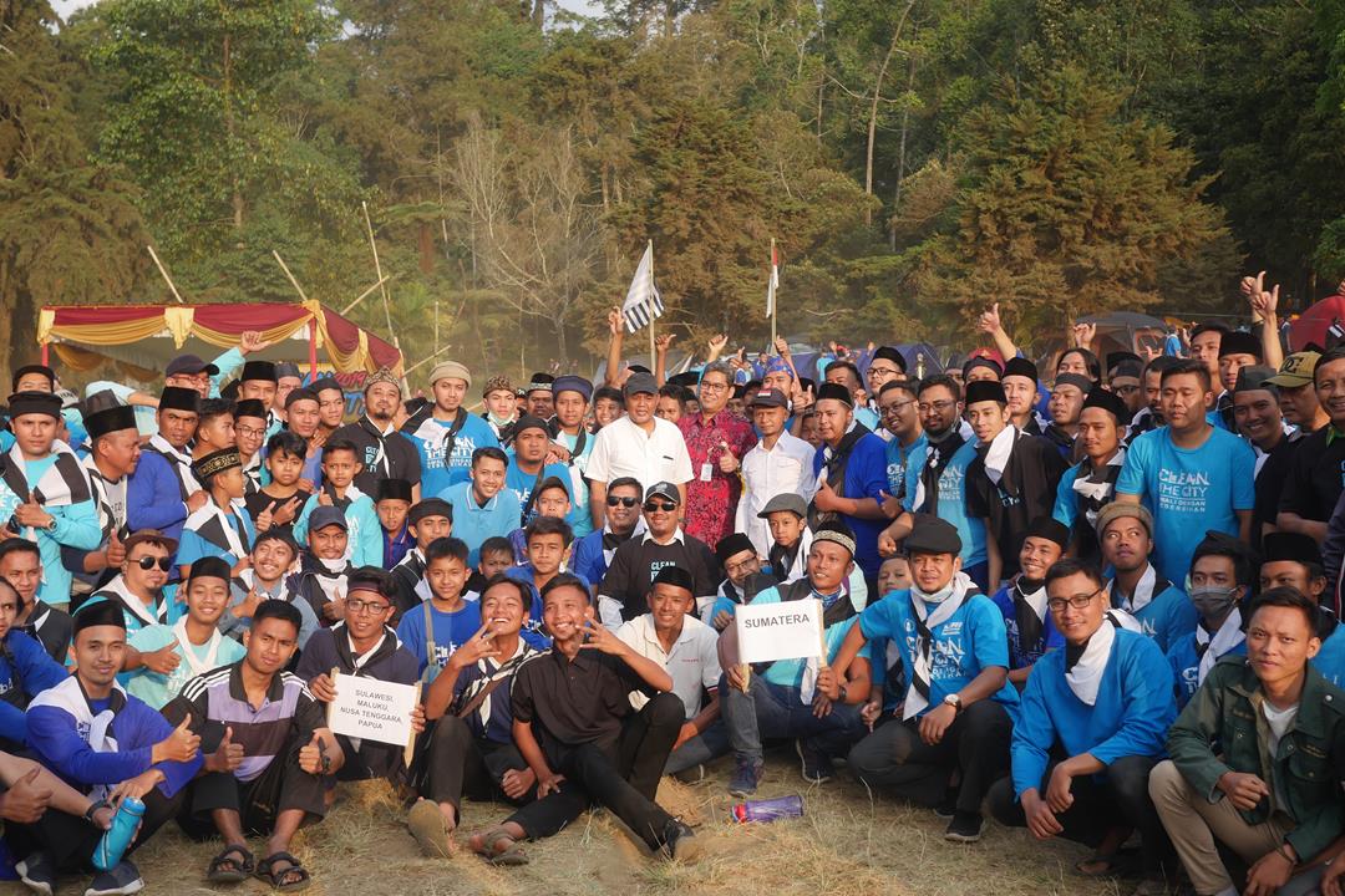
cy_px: 448
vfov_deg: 32.6
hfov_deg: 47.4
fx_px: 1532
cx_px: 672
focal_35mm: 41
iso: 200
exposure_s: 1/400
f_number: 3.5
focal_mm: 20
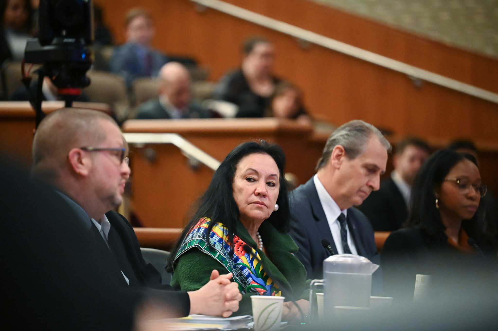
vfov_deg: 7.8
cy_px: 166
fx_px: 2419
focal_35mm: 175
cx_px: 249
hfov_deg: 11.8
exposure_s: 1/800
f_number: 2.8
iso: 16000
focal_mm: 175
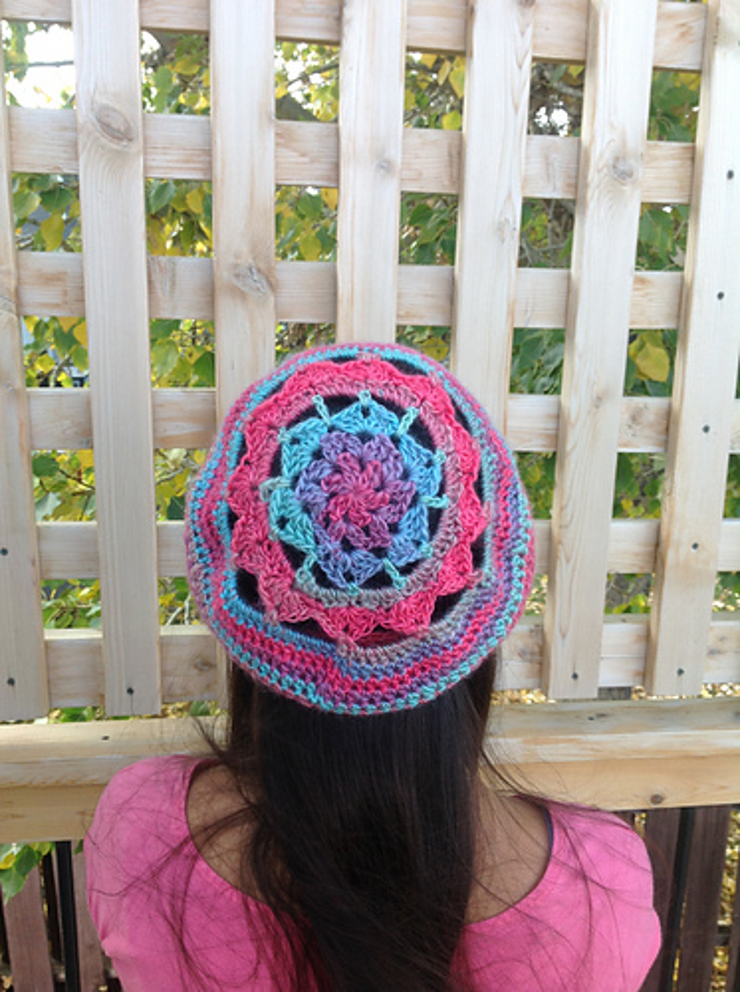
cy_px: 496
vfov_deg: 52.7
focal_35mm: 35
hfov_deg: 40.6
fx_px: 1001
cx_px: 370
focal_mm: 4.28
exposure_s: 1/302
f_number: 2.4
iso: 50
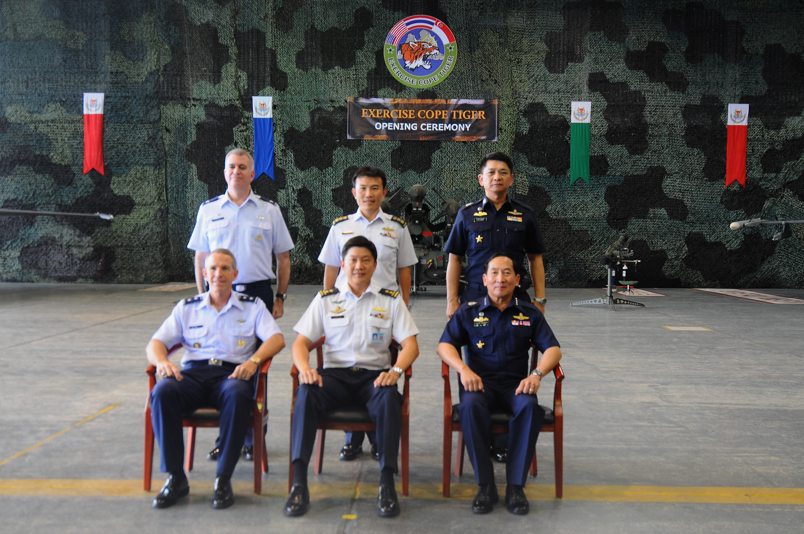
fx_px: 803
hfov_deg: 53.2
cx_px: 402
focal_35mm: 36
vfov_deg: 36.8
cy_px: 267
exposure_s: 1/13
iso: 320
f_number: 4
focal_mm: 24
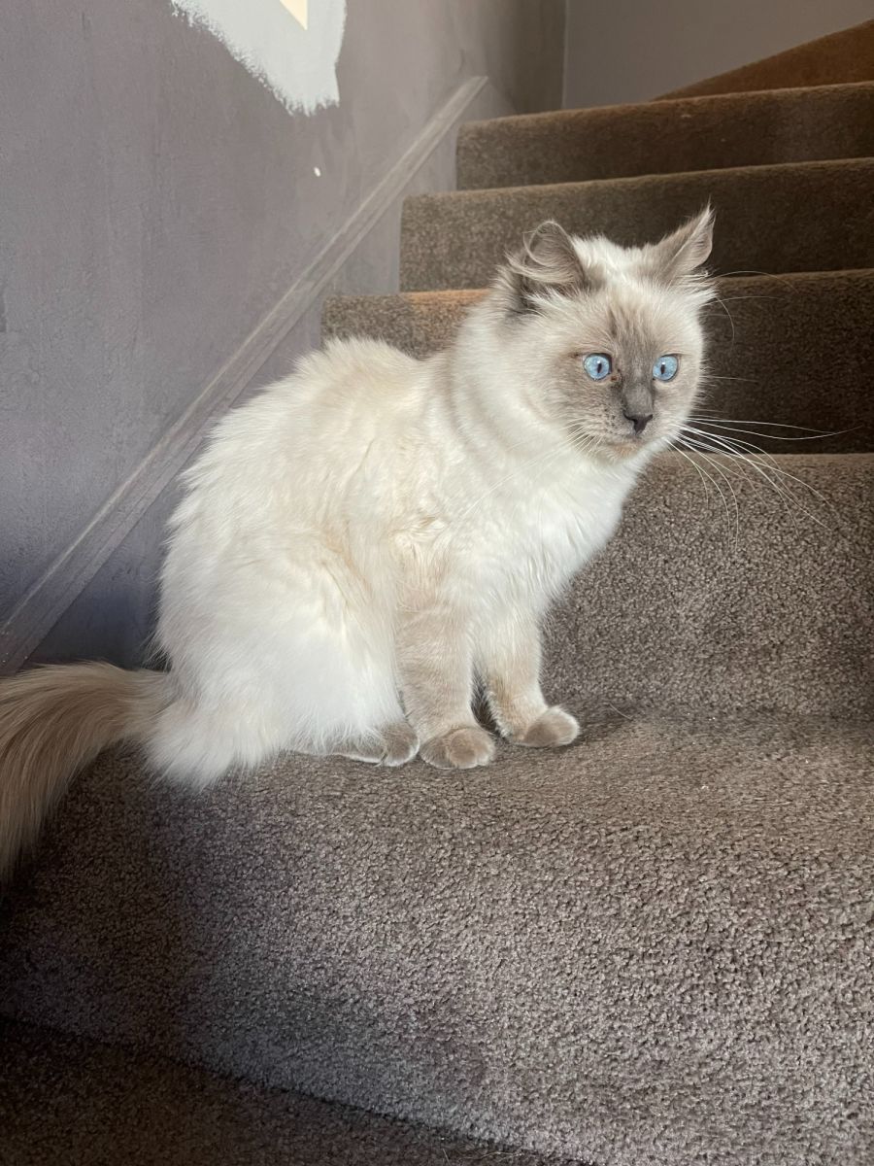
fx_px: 875
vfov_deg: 67.3
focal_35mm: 26
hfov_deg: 53.1
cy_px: 583
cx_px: 437
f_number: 1.6
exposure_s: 1/50
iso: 200
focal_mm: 5.1
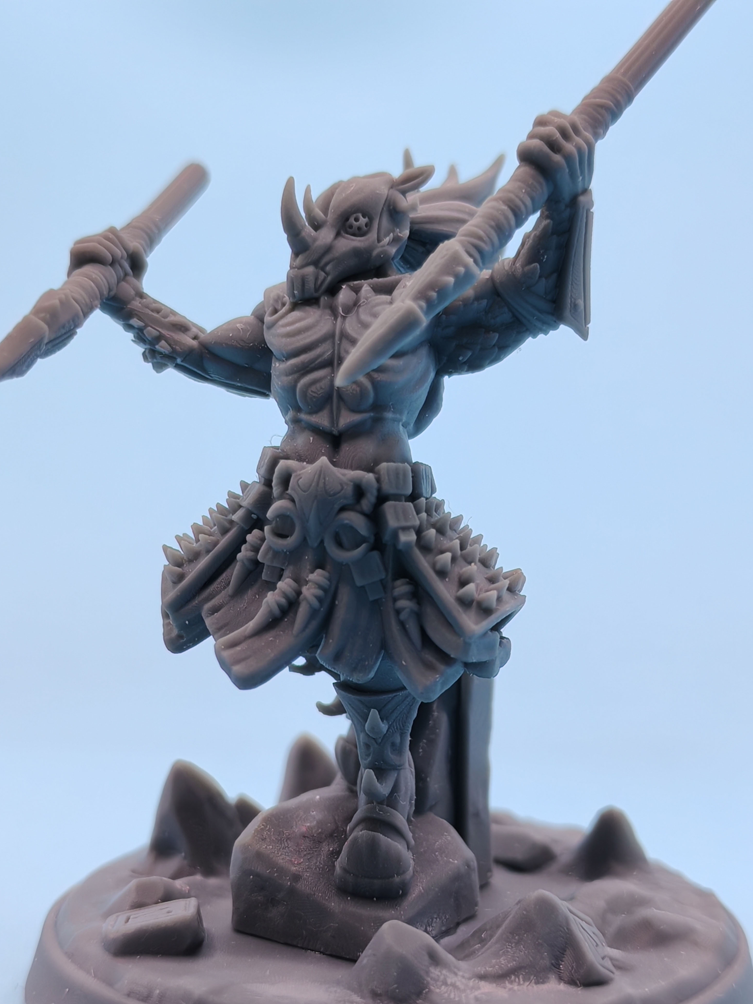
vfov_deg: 33.8
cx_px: 376
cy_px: 530
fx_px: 1653
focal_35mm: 57
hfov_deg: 25.7
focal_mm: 5.52
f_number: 2.8
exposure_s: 1/100
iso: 64
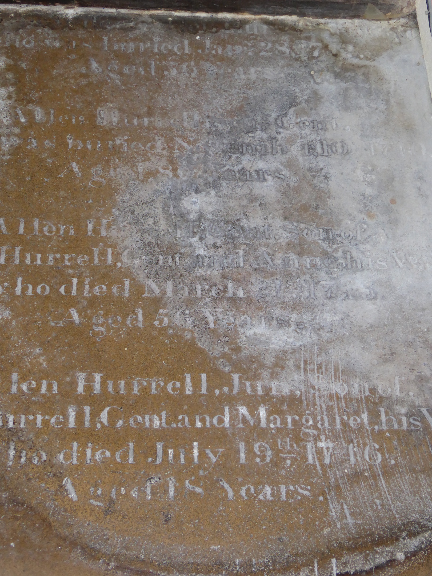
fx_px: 1015
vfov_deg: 31.7
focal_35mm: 61
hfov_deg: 24.0
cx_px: 216
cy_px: 288
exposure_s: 1/60
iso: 320
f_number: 4.3
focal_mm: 10.9
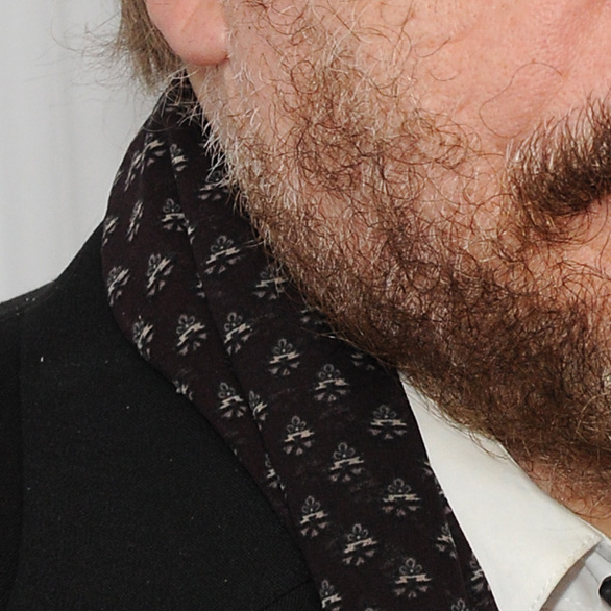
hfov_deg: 3.9
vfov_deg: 3.9
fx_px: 8886
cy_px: 8
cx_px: 533
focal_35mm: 445
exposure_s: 1/250
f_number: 7.1
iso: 2000
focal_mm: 150
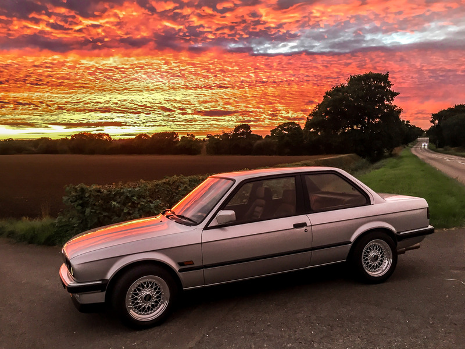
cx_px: 232
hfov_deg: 61.7
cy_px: 174
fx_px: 390
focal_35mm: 29
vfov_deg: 48.2
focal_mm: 4.15
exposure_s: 1/35
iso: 64
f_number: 2.2
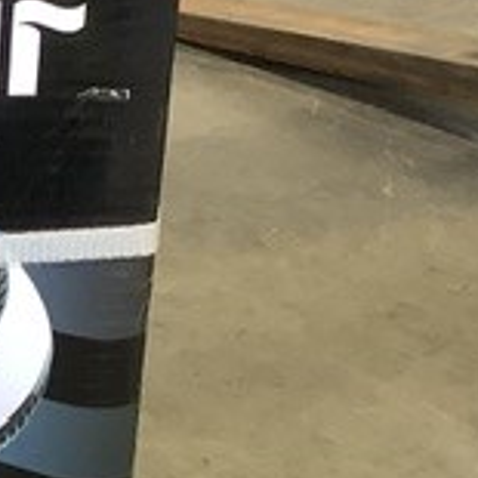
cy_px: 398
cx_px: -244
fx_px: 1765
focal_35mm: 113
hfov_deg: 14.4
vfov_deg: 15.3
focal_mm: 3.3
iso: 125
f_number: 2.4
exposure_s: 1/50
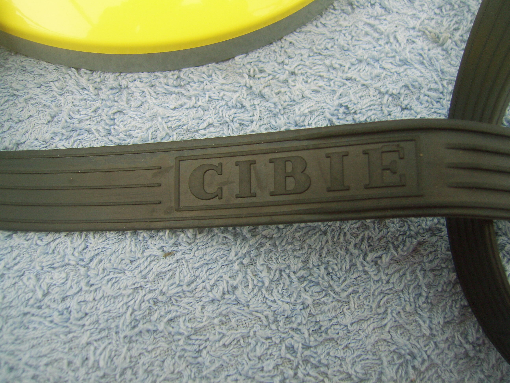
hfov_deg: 49.0
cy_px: 192
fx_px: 560
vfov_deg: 37.7
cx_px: 255
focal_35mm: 38
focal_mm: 7.8
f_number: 2.8
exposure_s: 1/80
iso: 50
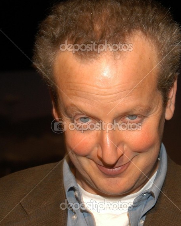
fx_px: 985
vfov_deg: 13.1
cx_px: 96
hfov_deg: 10.5
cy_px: 126
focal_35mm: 147
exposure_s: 1/50
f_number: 6.3
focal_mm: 58
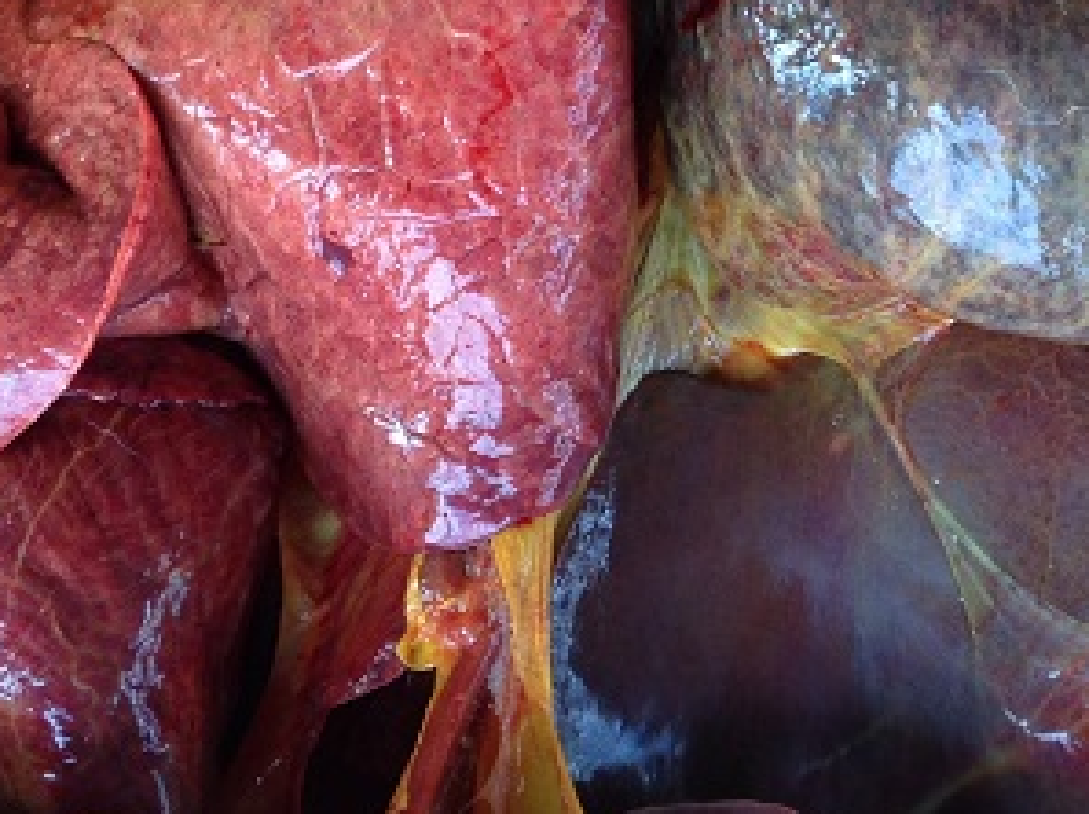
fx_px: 2797
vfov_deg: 16.2
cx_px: 678
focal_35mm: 89
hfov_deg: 22.0
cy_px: -4
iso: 64
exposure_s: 1/60
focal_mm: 4.12
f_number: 2.4
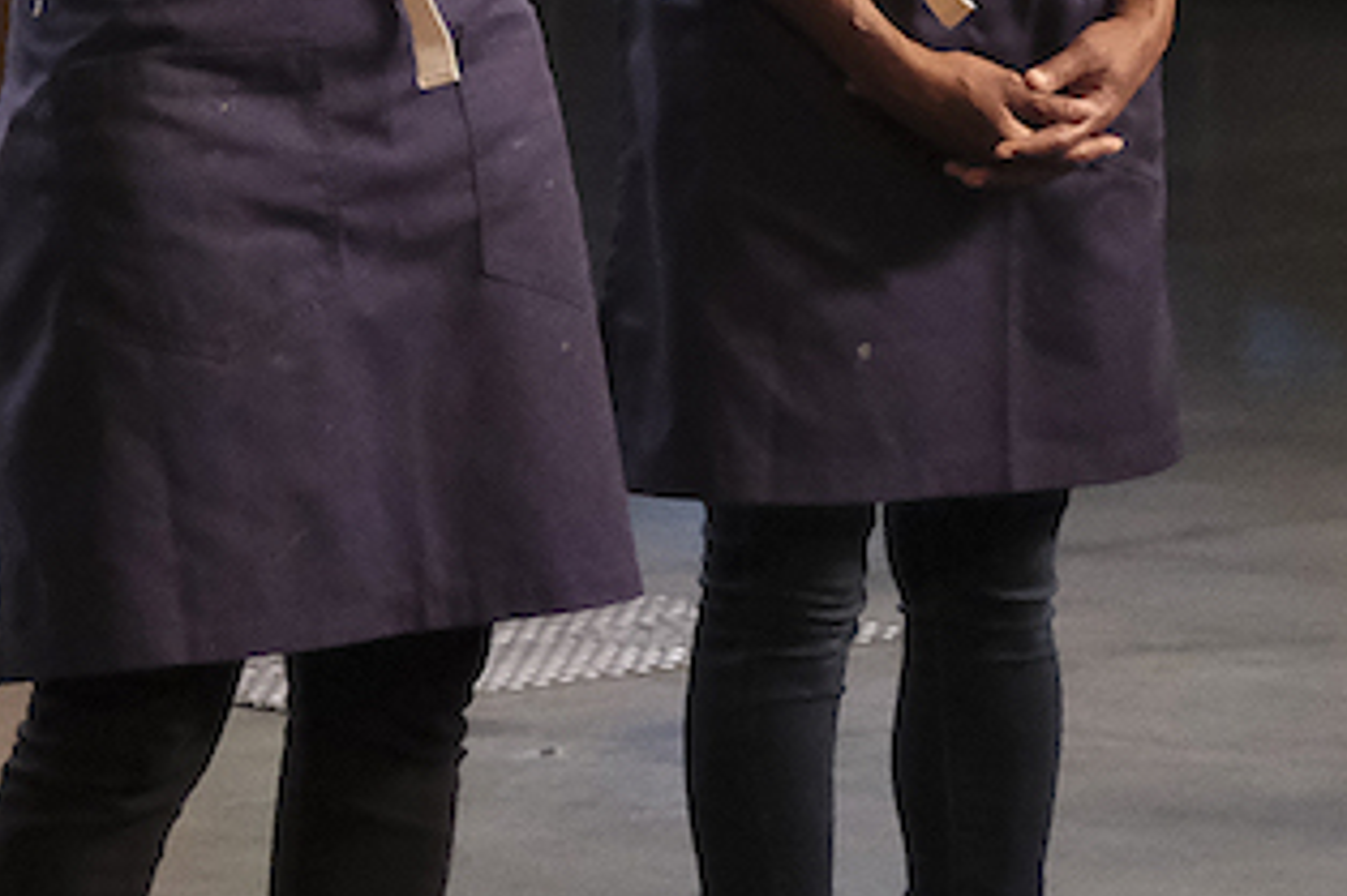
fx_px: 11069
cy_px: -51
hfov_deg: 7.0
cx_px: 1030
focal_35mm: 296
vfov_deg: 4.6
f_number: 2.8
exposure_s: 1/250
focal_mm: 38.8
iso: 5000
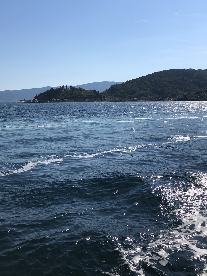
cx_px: 76
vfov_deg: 50.7
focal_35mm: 36
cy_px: 100
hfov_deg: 39.4
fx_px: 287
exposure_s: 1/5405
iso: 25
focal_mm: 4
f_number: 1.8
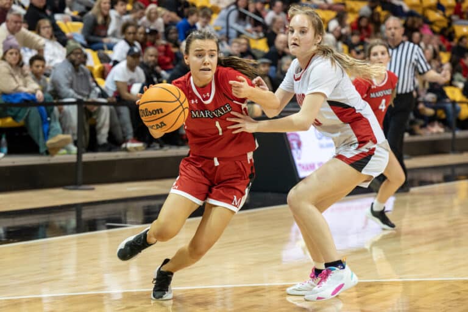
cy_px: 156
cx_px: 234
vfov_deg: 12.4
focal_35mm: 110
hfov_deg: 18.6
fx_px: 1429
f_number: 4
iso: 3200
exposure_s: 1/1000
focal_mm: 110
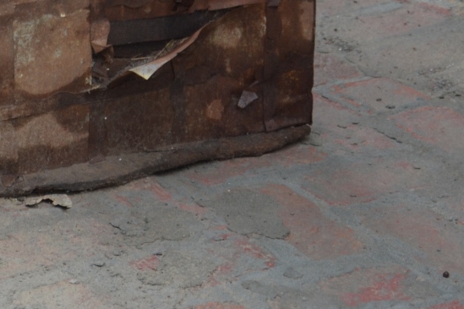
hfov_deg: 11.0
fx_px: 2397
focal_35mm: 186
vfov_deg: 7.3
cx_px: 42
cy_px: -138
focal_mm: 42
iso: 400
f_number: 5
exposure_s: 1/100
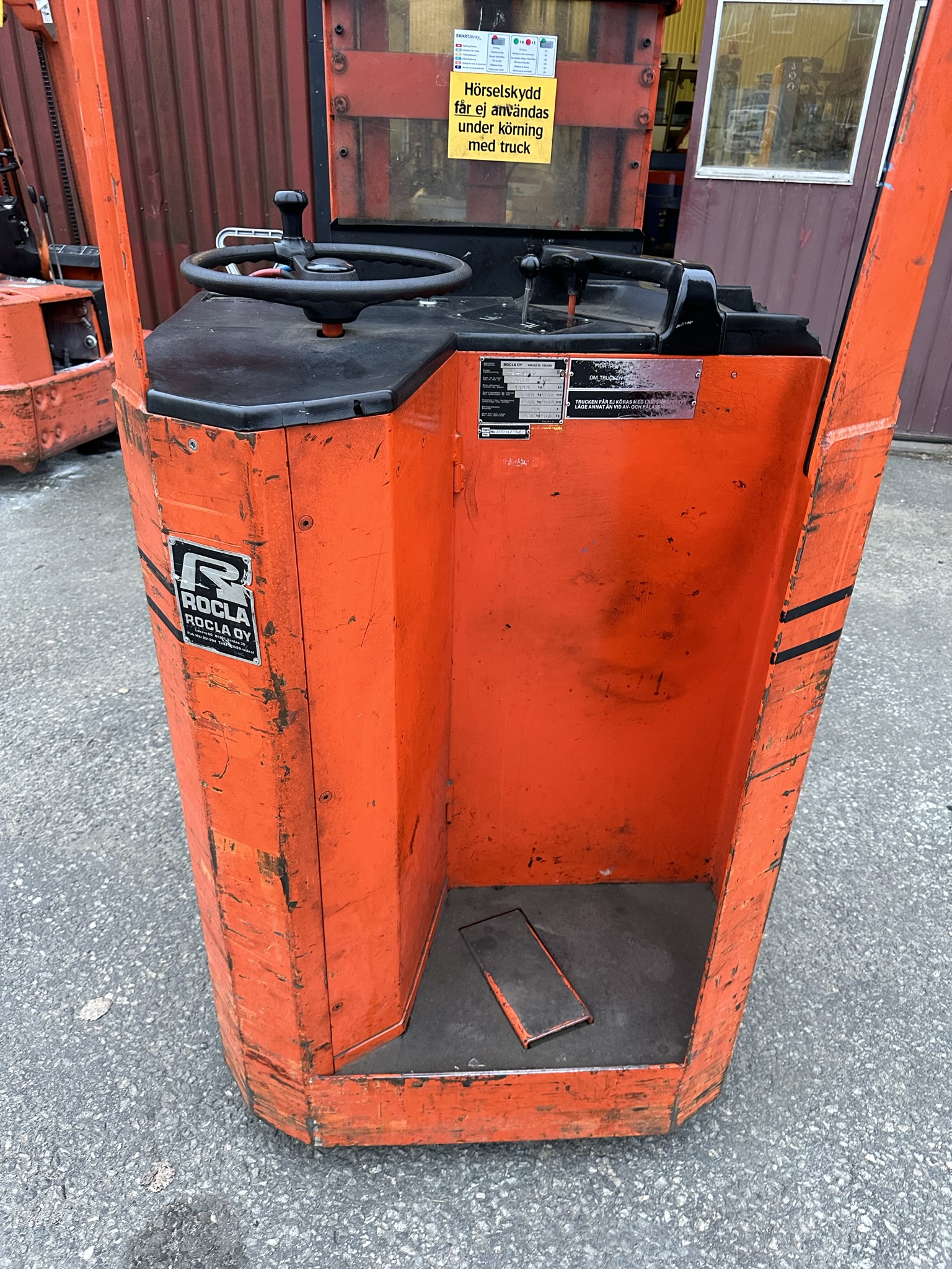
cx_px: 476
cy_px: 634
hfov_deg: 56.8
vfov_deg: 71.6
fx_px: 880
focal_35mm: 24
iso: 320
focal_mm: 6.86
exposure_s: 1/50
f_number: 1.78
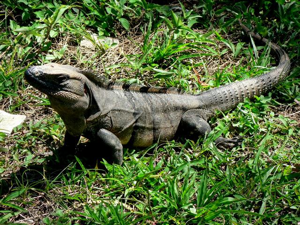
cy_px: 112
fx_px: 1274
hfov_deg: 13.4
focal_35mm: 147
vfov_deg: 10.1
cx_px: 150
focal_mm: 24.6
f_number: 3.2
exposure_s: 1/250
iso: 80
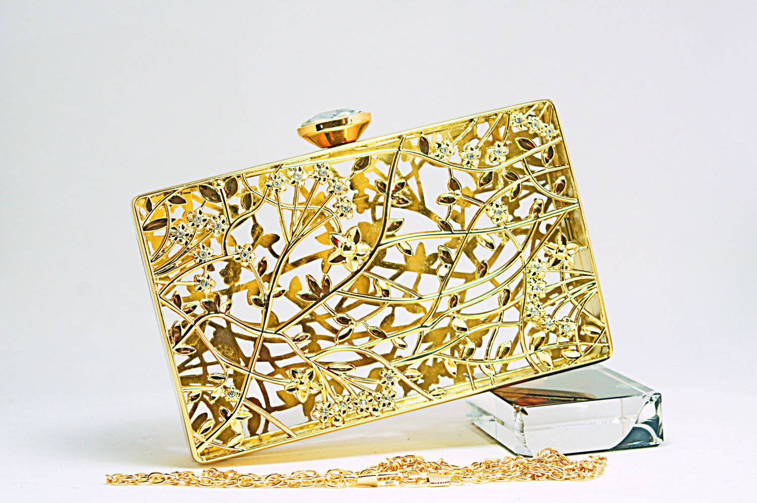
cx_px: 378
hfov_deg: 19.5
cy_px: 252
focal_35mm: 105
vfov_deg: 13.0
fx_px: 2206
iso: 200
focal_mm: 70
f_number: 9
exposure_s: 1/10
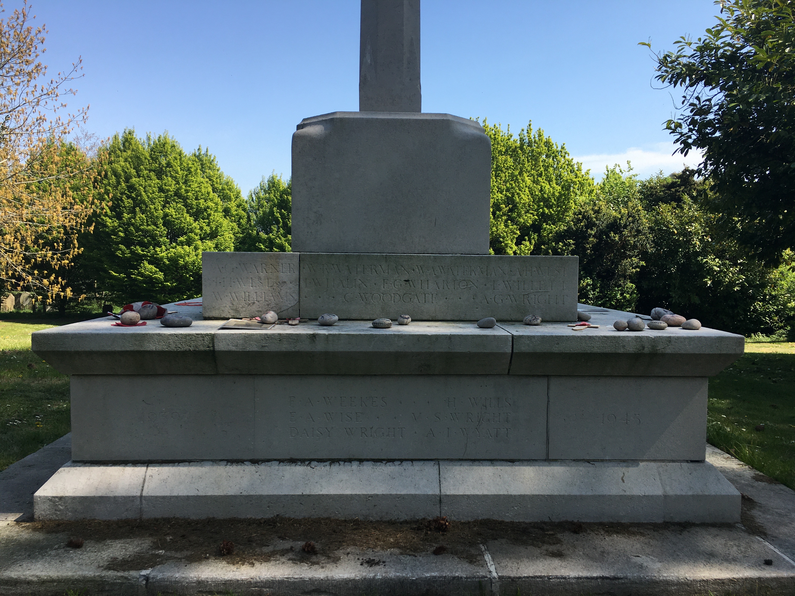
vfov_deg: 48.2
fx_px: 666
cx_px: 398
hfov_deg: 61.7
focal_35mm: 29
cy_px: 298
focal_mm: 4.15
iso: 25
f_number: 2.2
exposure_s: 1/974
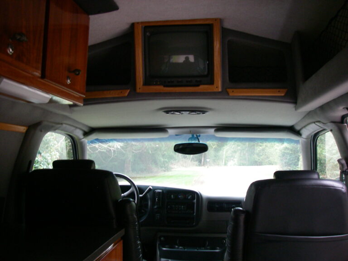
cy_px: 130
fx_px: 382
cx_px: 174
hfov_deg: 49.0
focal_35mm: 38
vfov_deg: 37.7
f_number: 3.3
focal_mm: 6.3
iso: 200
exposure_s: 1/13
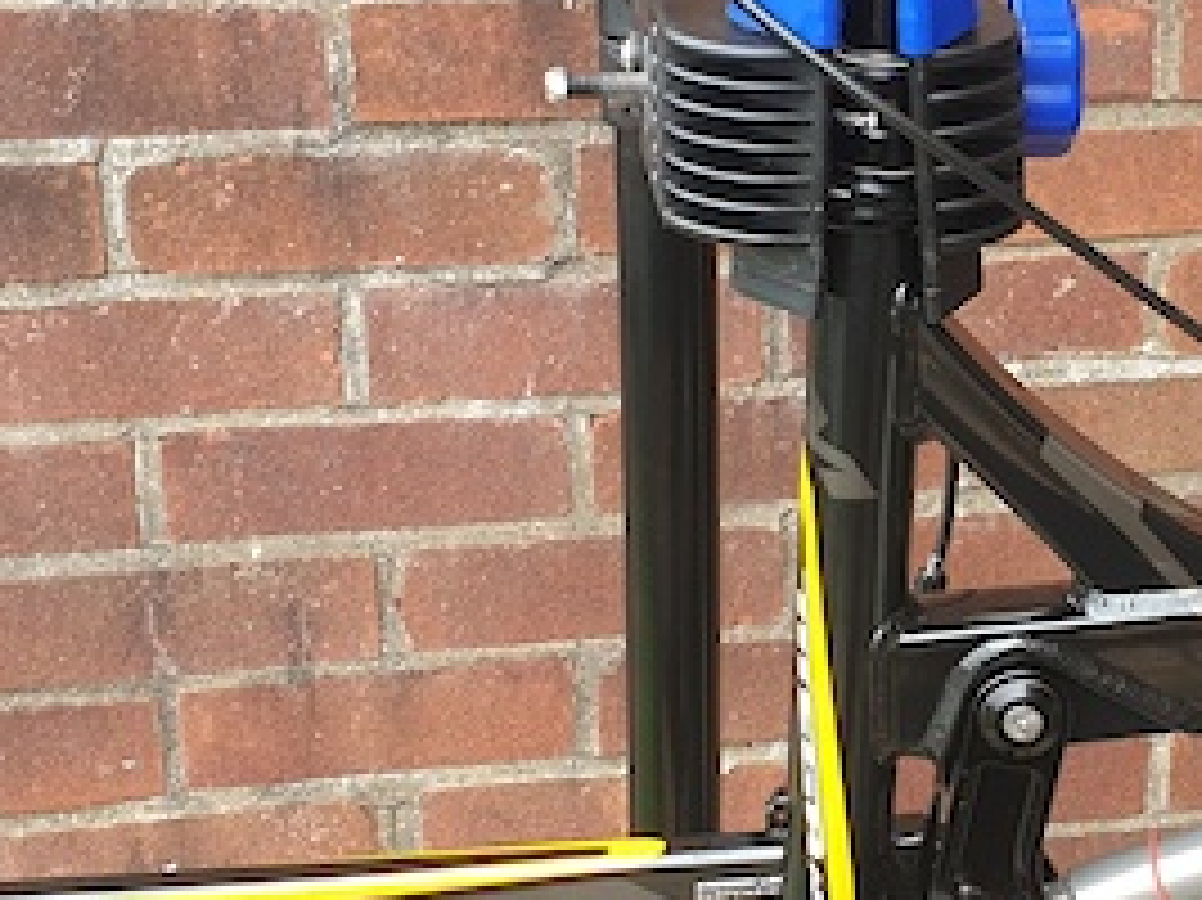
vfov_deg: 18.9
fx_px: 2707
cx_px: 1053
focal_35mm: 78
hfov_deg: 24.4
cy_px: 536
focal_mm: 4.3
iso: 50
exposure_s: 1/111
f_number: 2.4
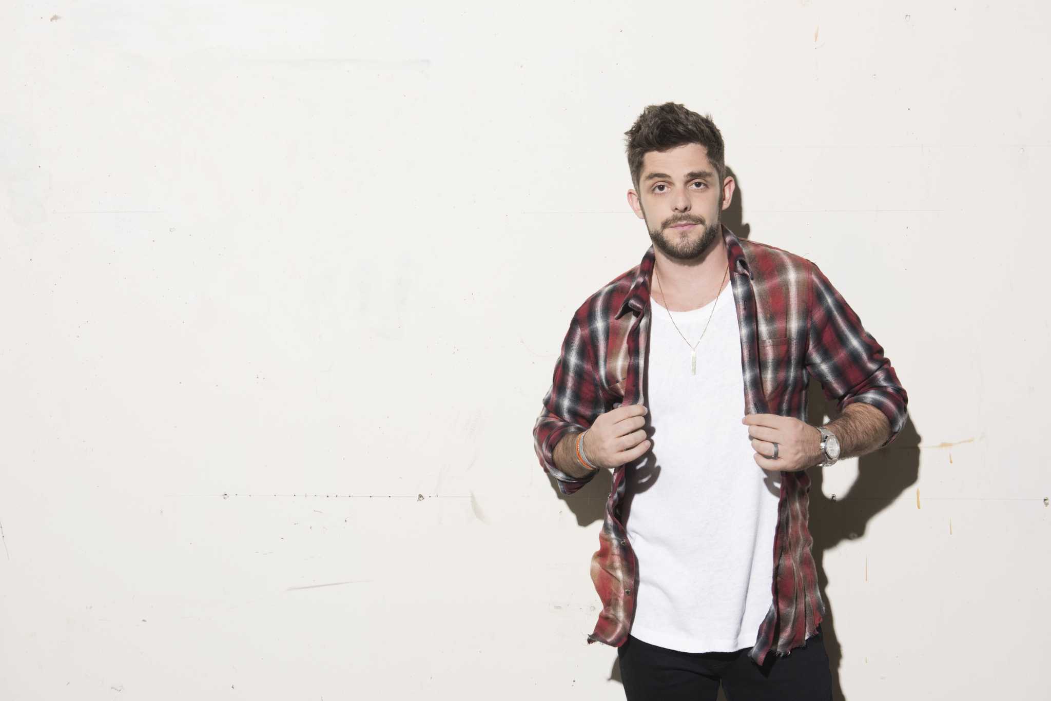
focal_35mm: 50
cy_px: 350
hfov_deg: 39.6
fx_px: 1460
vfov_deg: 27.0
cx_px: 526
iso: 500
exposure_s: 1/200
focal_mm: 50
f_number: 6.3
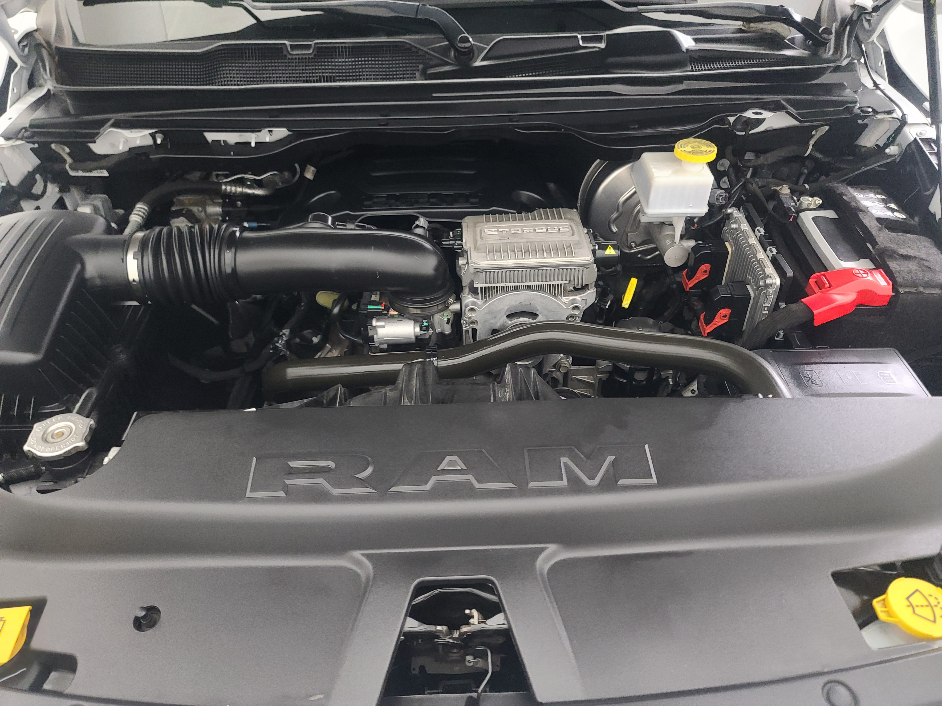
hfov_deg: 69.4
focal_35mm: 25
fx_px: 680
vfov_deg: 54.9
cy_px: 353
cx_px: 471
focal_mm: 7
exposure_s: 1/24
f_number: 1.8
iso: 800
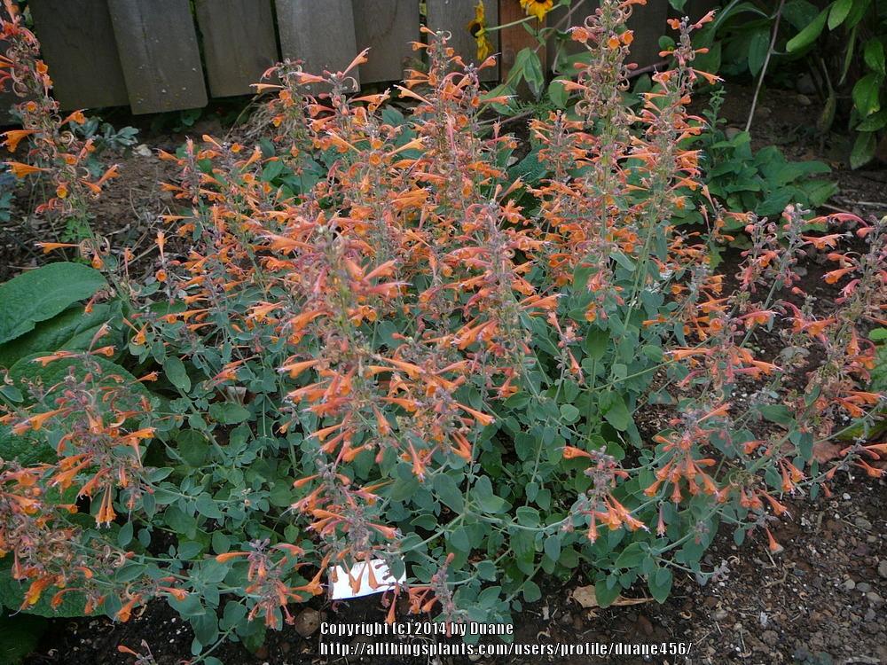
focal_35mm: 35
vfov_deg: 40.7
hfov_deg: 52.6
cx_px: 444
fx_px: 897
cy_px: 332
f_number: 2.8
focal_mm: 5.2
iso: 80
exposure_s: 1/125
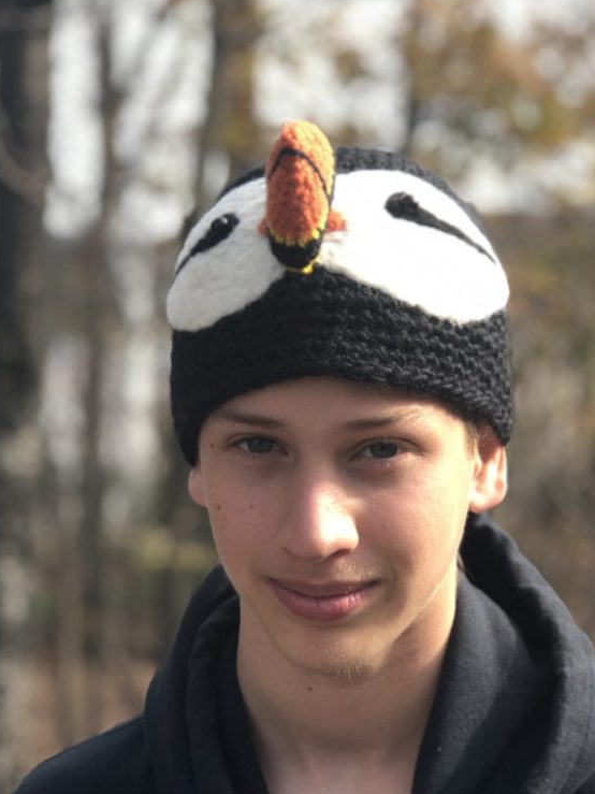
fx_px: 1811
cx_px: 355
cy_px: 366
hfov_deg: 18.6
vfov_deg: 24.7
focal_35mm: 79
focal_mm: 6.6
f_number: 2.8
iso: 20
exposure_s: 1/120
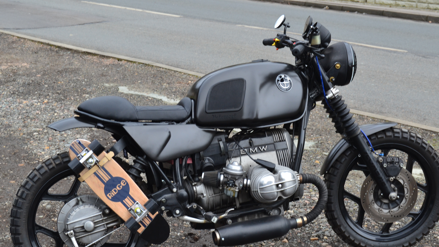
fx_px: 768
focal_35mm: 66
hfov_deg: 31.9
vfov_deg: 18.2
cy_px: 159
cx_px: 223
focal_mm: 38
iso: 400
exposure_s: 1/60
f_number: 8
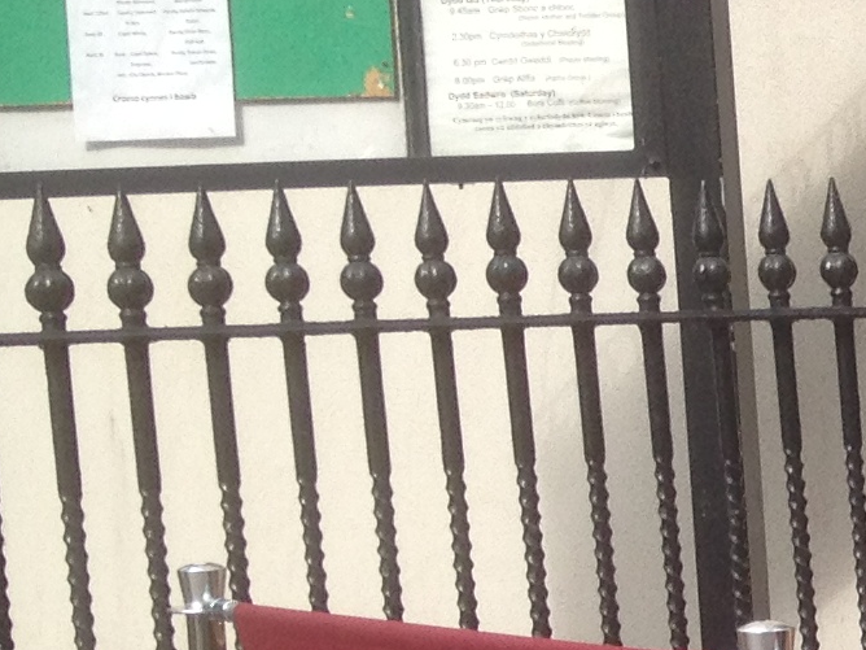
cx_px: 1916
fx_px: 4278
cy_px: 636
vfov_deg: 8.6
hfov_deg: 10.3
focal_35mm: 171
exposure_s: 1/569
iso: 64
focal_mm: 4.28
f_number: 2.4
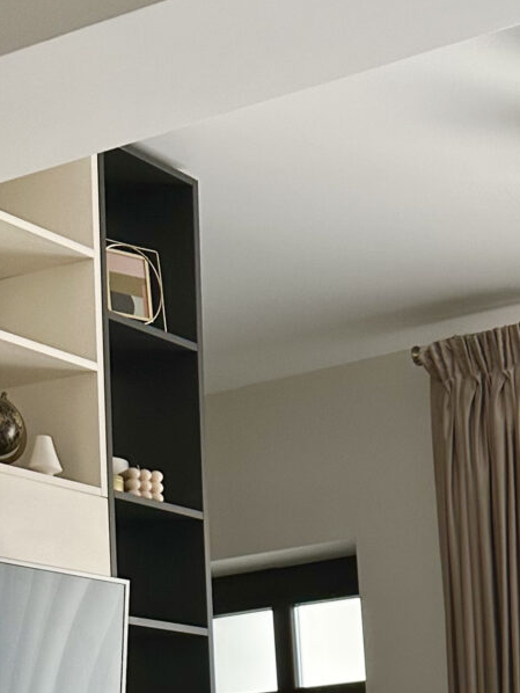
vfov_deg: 23.0
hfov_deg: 17.0
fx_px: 1541
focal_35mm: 77
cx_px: 821
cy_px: 861
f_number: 1.78
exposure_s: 1/121
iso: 125
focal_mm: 6.86
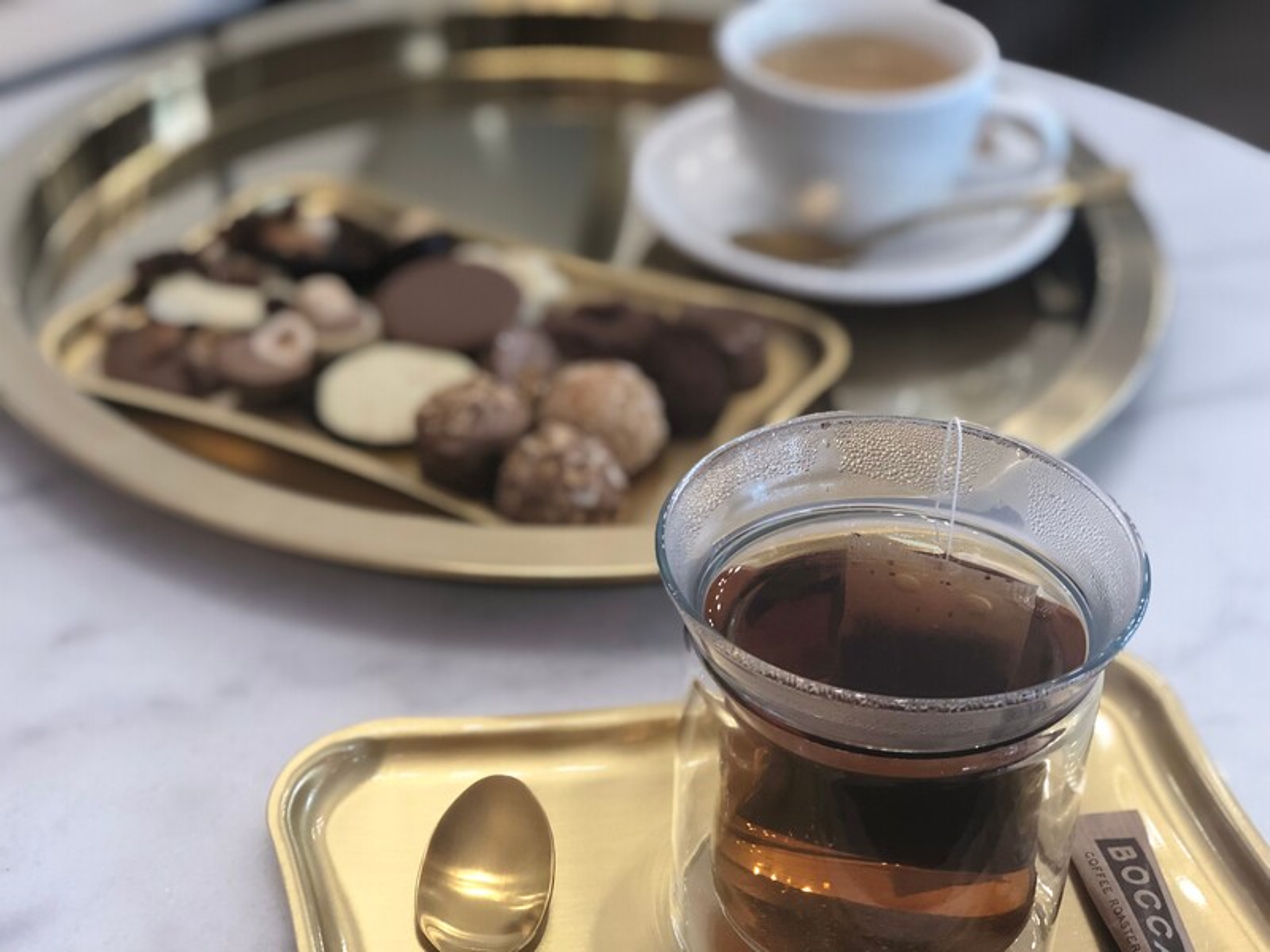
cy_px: 476
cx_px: 635
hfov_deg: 33.8
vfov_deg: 25.7
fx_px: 2091
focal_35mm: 57
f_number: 2.8
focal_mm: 6.6
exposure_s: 1/33
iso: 64
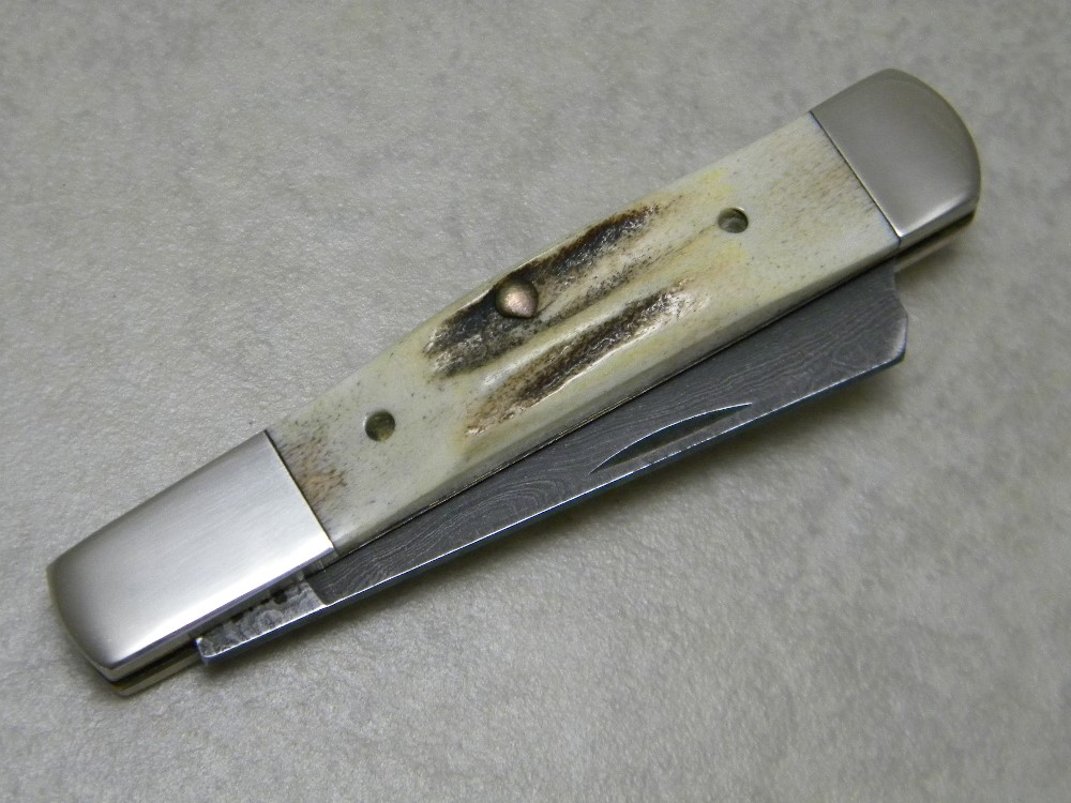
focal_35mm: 83
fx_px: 2568
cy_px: 402
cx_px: 536
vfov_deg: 17.8
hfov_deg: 23.6
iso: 400
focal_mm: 15.1
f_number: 4.5
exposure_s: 1/45.2
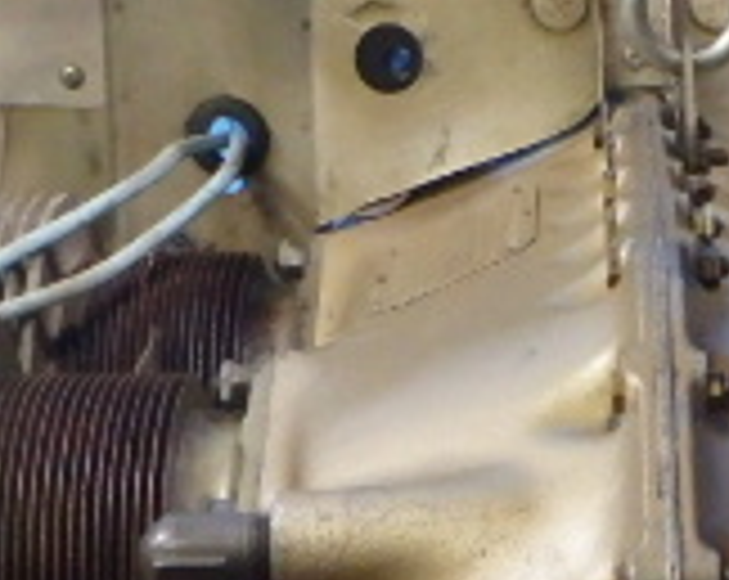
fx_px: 2498
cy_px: 571
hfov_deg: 16.4
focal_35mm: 116
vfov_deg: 13.1
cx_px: 644
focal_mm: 5.4
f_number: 4.1
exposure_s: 1/20
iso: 1000
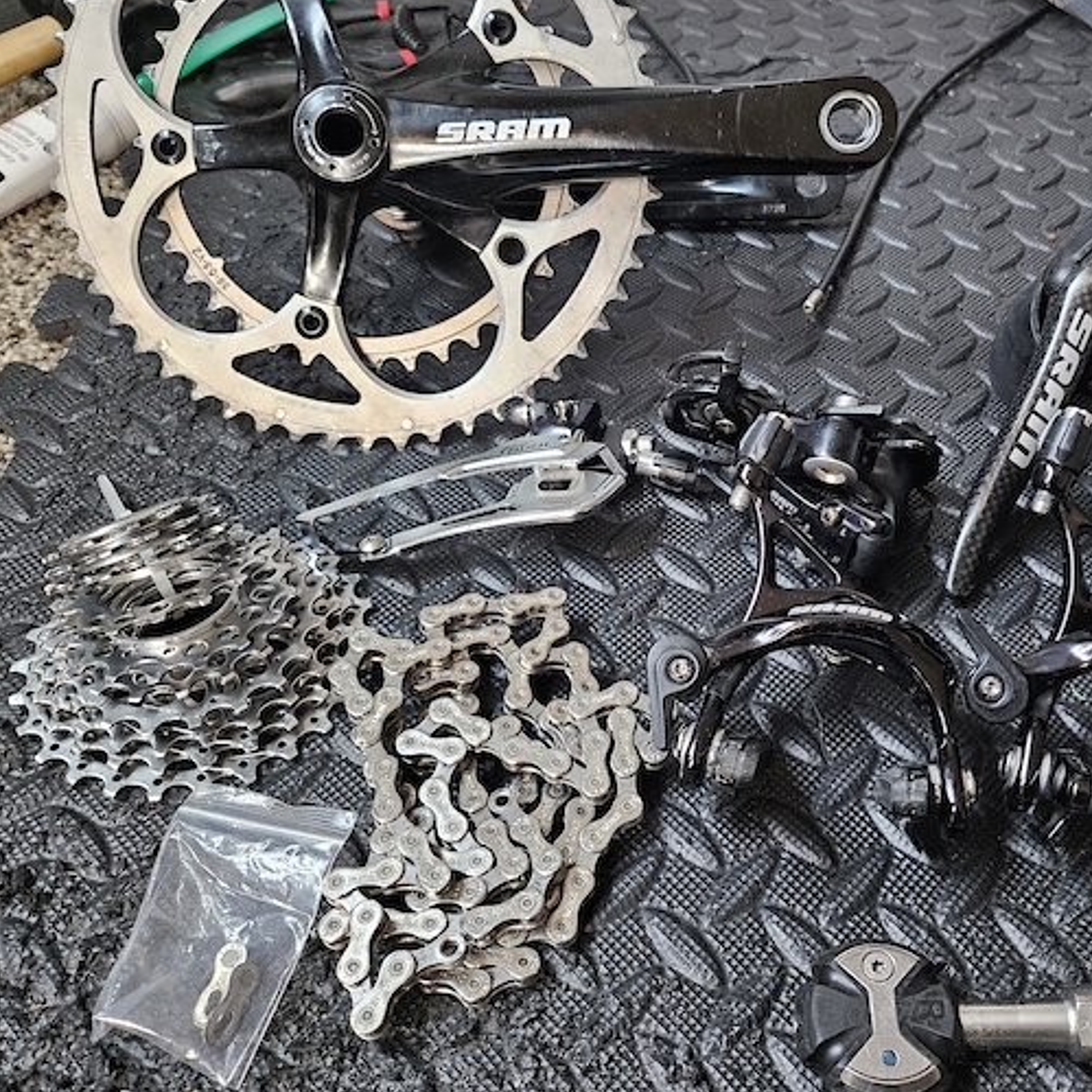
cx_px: 733
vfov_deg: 48.4
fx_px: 1213
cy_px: 530
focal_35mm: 34
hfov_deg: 47.6
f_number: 1.8
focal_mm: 5
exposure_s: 1/24
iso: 500
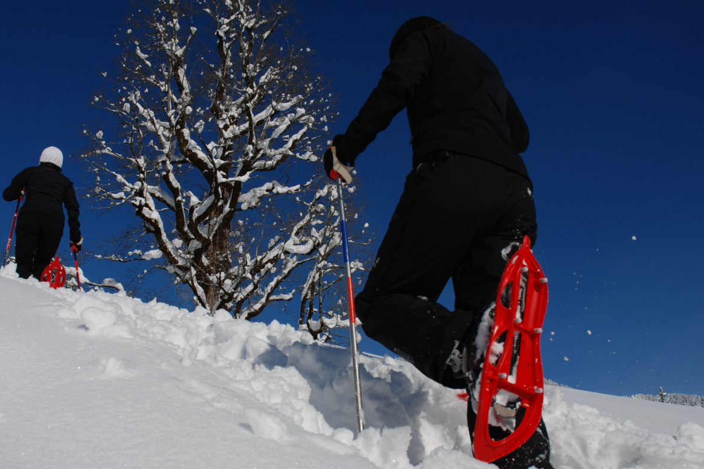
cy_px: 264
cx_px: 304
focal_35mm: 37
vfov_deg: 35.9
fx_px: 723
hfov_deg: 51.7
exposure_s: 1/500
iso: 100
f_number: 11
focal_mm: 18
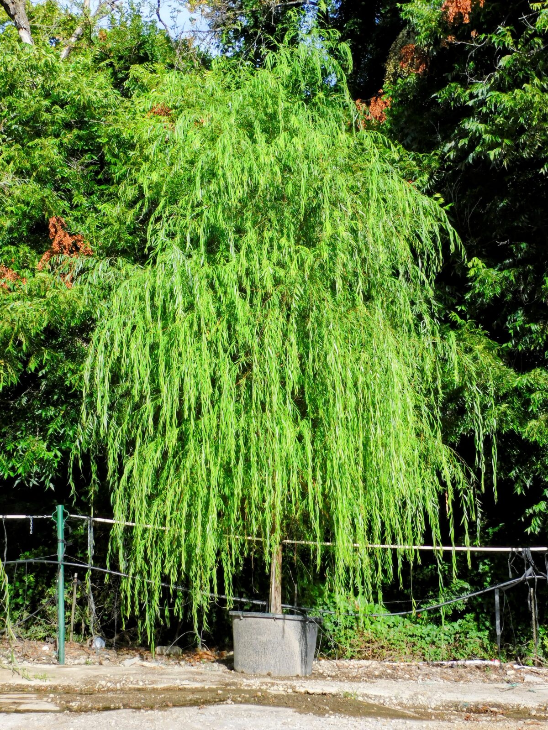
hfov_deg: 26.6
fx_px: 1161
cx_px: 274
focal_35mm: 55
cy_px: 365
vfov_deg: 34.9
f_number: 4
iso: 125
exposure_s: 1/800
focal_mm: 9.9
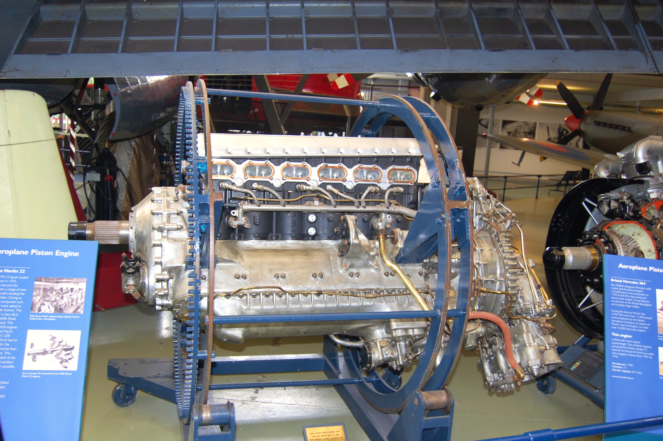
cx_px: 332
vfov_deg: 39.9
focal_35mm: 33
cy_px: 220
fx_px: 607
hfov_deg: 57.3
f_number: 4
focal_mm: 22
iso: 400
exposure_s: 1/60
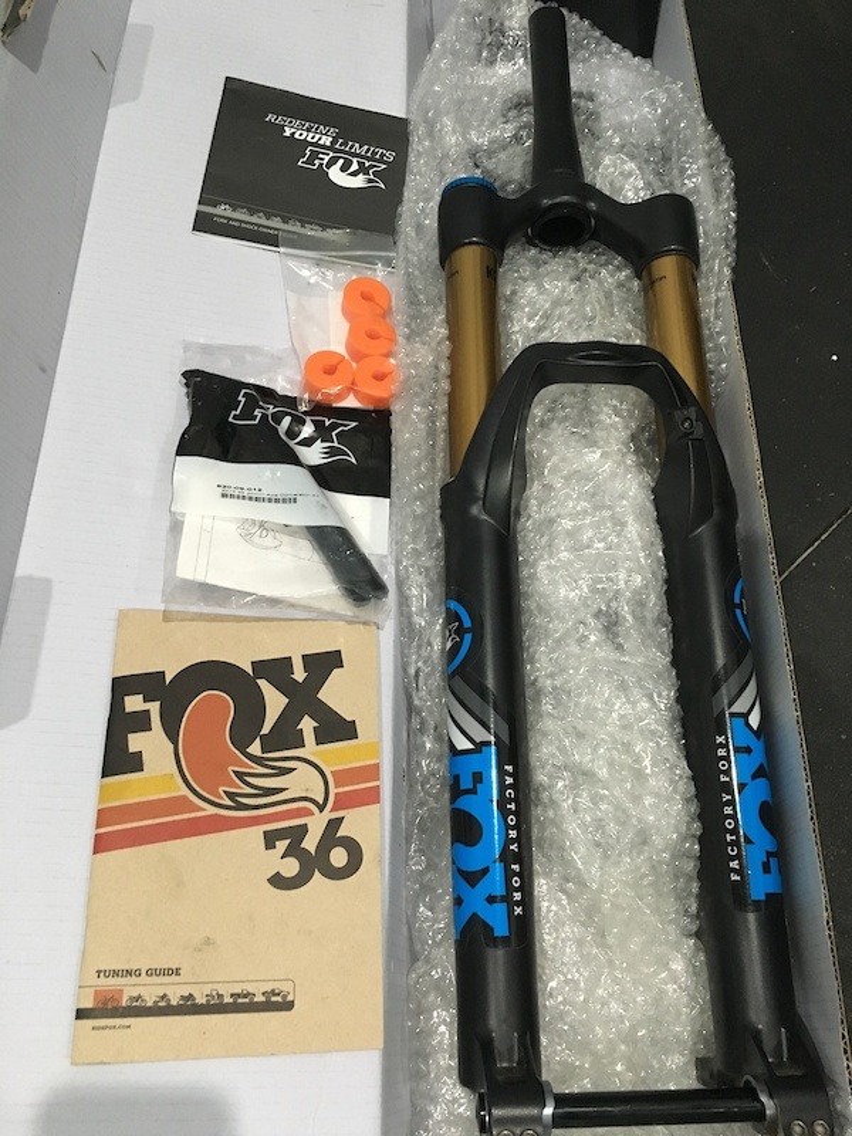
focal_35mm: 29
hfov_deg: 48.2
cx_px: 426
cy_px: 568
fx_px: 952
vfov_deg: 61.7
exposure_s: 1/20
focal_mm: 4.15
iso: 200
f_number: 2.2
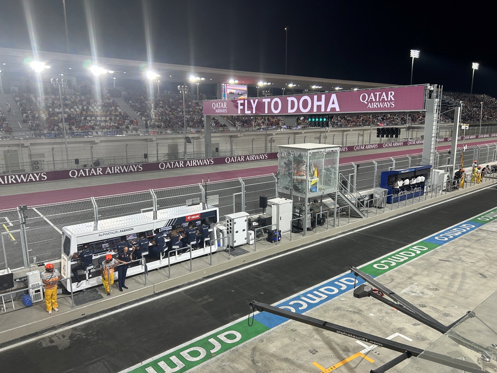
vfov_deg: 53.1
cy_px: 186
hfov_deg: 67.3
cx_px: 248
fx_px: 373
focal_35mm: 26
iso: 50
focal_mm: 5.7
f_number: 1.5
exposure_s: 1/117
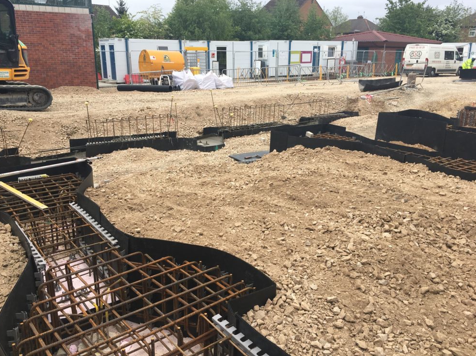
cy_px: 172
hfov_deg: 60.0
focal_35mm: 30
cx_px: 233
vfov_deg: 46.8
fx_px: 412
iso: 25
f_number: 2.2
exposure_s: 1/625
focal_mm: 4.15
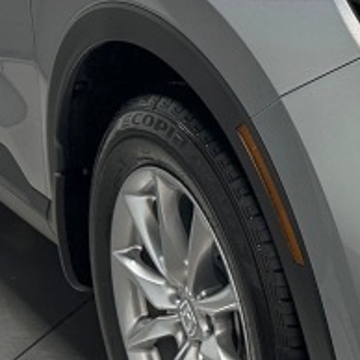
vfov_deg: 15.4
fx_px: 1318
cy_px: 67
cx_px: 497
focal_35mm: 112
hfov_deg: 14.7
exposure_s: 1/60
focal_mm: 6.86
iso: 200
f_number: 1.78
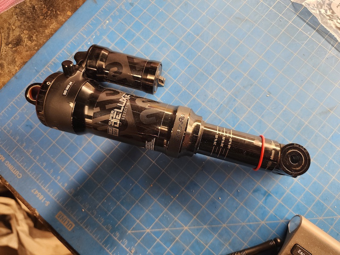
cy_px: 128
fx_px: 226
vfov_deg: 58.9
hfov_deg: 73.9
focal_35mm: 23
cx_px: 170
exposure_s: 1/120
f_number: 1.8
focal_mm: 6.4
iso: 160
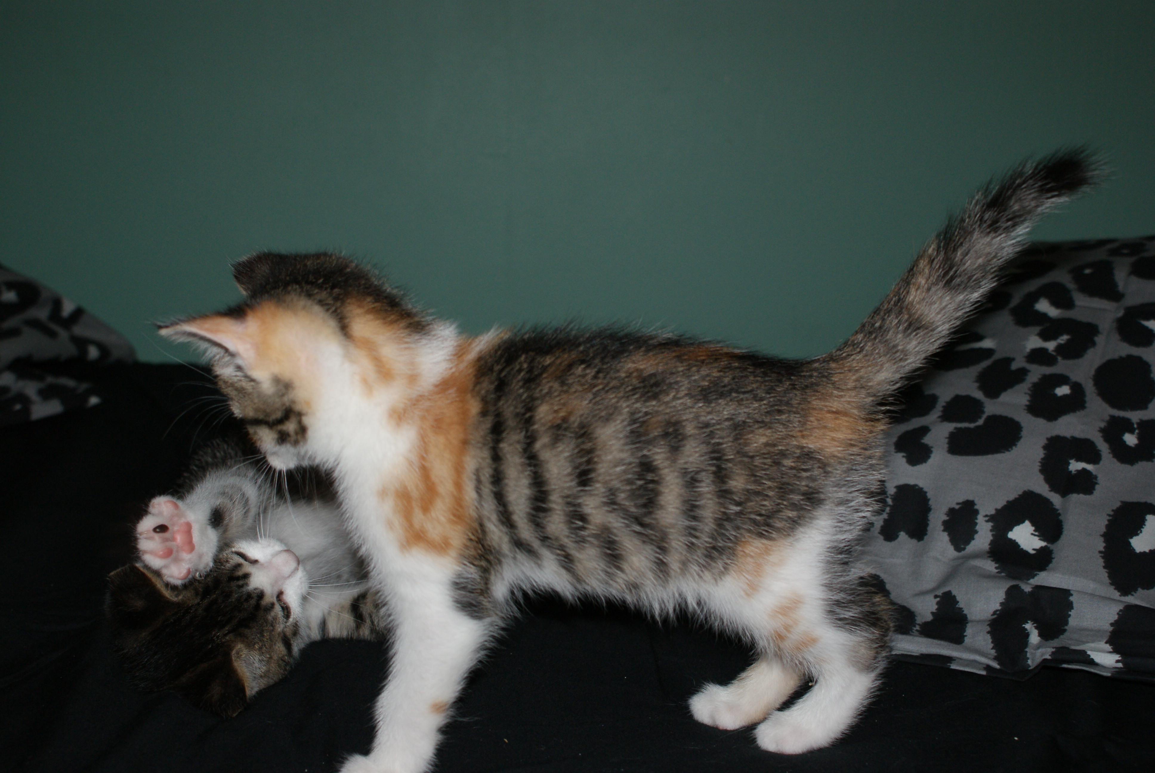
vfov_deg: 29.9
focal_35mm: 45
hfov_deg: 43.6
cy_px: 386
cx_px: 578
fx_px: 1445
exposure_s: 1/60
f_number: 5.6
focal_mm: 30
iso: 400
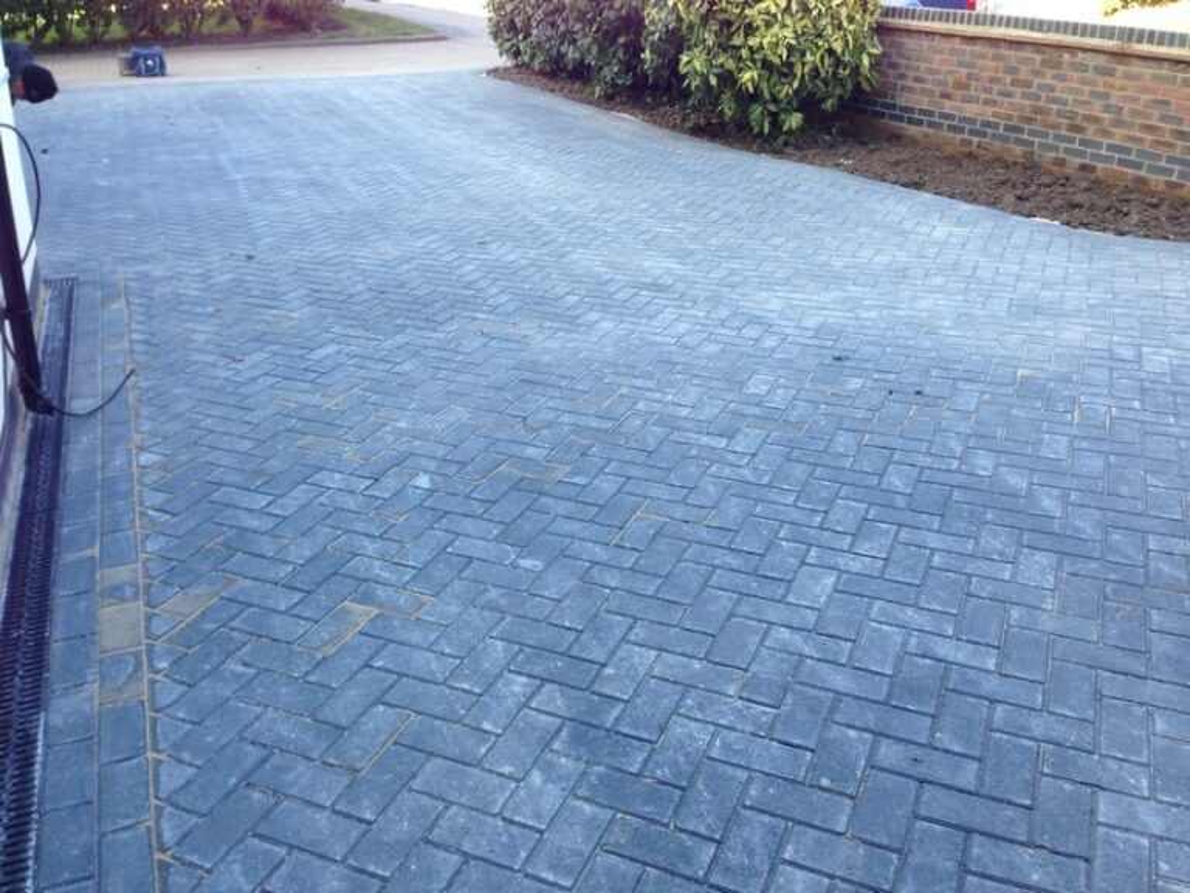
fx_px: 1134
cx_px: 595
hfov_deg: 55.4
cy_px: 446
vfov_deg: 42.9
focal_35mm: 33
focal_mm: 4.12
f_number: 2.4
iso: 50
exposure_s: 1/134
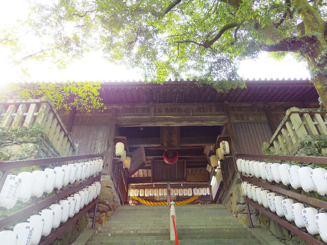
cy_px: 122
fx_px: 255
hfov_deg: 65.3
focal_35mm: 27
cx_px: 164
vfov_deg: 51.4
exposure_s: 1/60
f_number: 2.8
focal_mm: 5
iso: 200
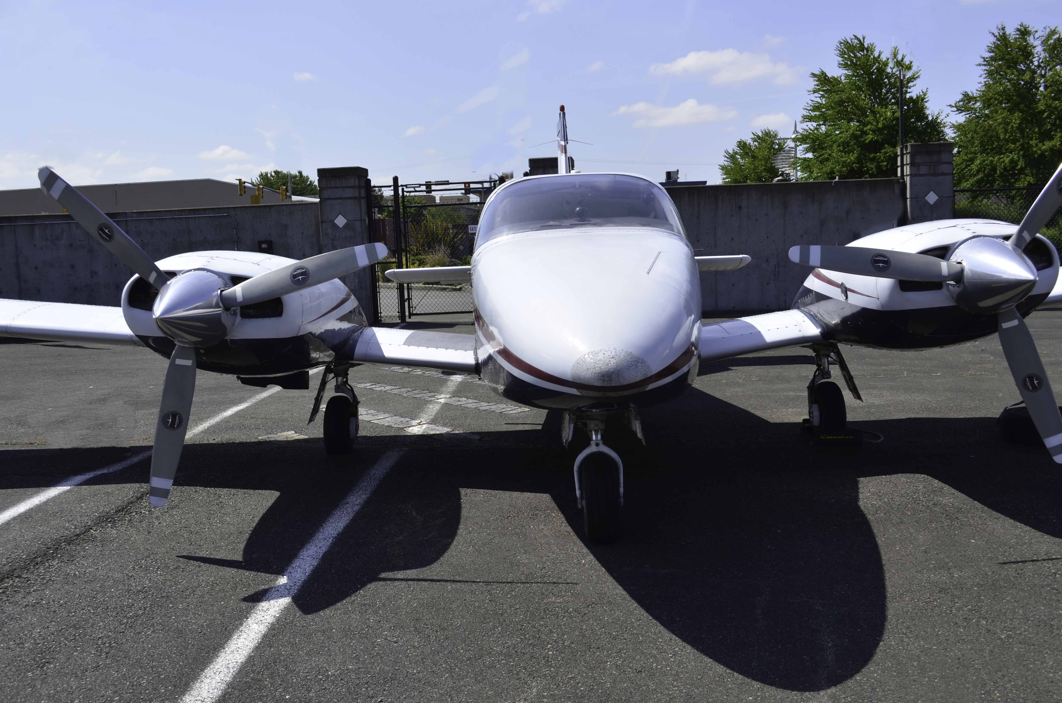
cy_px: 352
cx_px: 531
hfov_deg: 57.3
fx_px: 971
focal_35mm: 33
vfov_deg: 39.8
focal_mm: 22
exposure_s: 1/250
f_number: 8
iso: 100
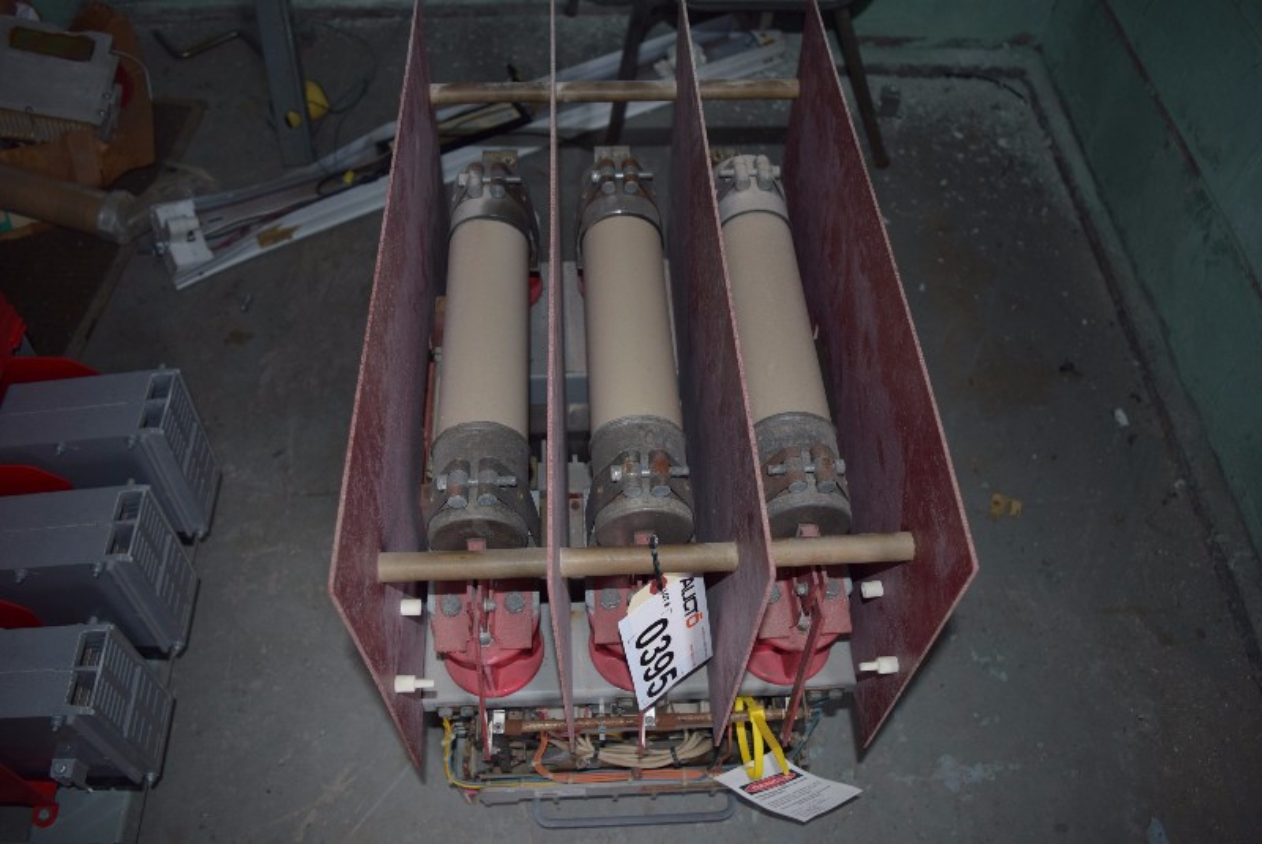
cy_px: 422
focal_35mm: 27
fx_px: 947
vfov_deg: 48.0
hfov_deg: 67.3
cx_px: 631
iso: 400
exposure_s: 1/125
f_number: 3.5
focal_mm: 18
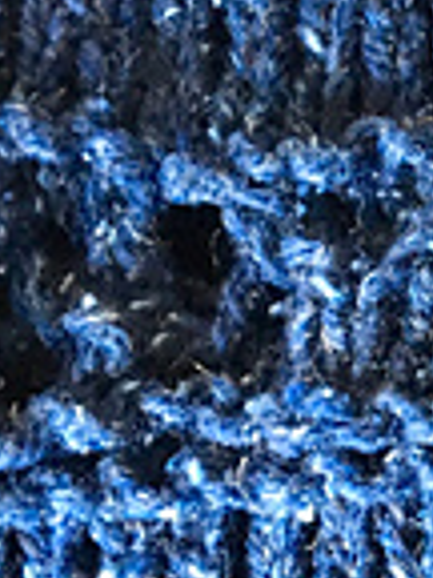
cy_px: 381
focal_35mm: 101
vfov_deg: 19.4
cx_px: 668
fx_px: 1685
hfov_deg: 13.7
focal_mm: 4.15
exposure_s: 1/15
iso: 400
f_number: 2.2
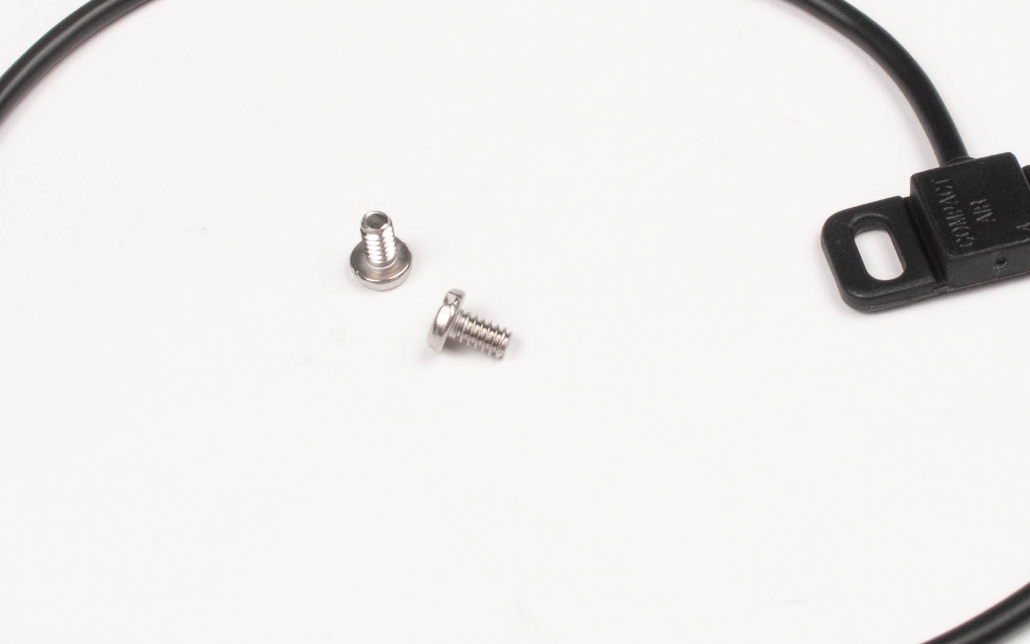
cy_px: 123
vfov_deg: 12.4
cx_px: 634
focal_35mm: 105
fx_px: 2947
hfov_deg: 19.8
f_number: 13
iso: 200
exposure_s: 1/80
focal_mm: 28
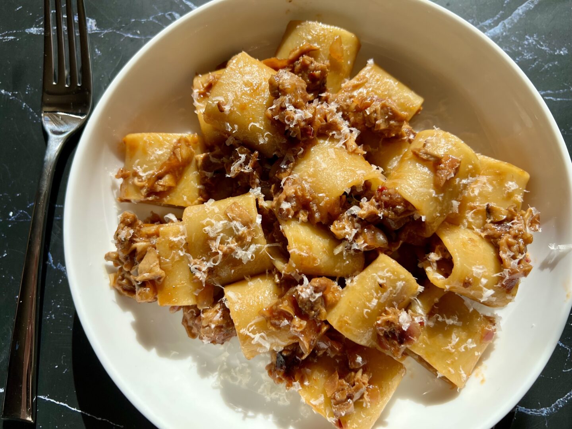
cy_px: 214
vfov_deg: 53.1
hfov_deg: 67.3
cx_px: 286
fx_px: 430
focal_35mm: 26
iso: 50
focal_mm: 5.7
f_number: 1.5
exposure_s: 1/3165
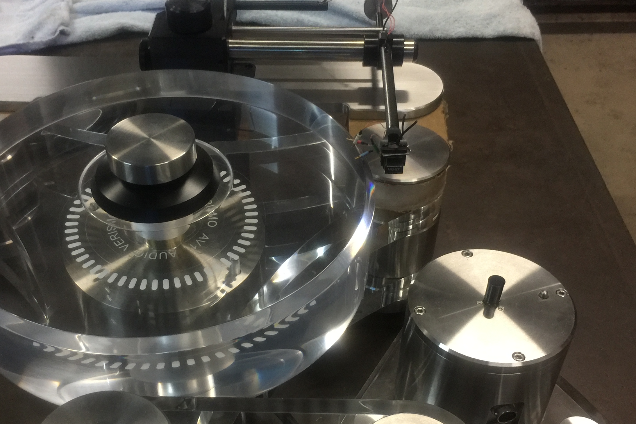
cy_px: 299
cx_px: 258
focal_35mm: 45
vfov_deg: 29.5
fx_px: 795
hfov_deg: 43.4
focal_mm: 4.15
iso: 125
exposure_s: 1/10
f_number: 2.2
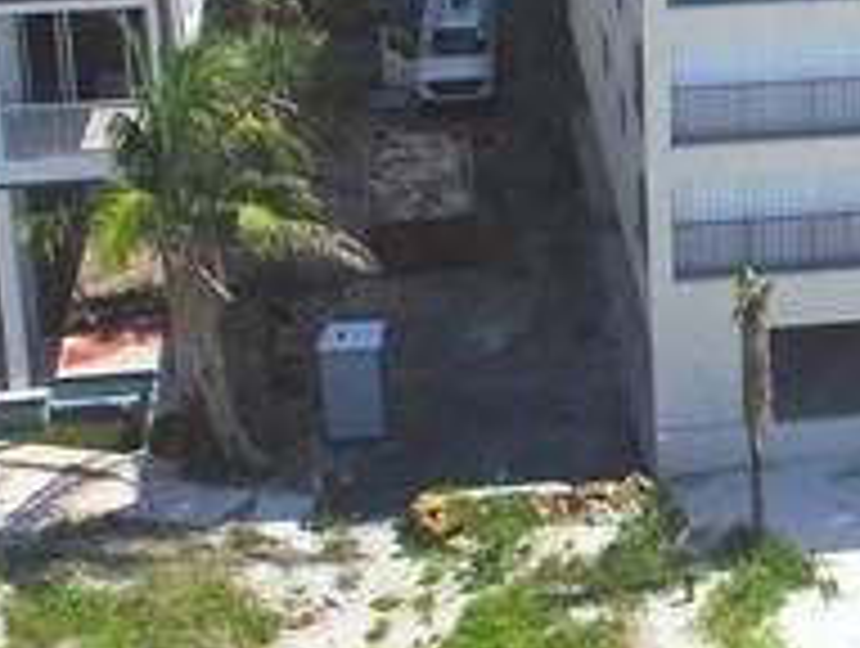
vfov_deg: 13.7
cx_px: 946
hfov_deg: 17.7
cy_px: 9
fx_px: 2663
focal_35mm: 107
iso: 100
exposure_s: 1/3448
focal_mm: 3.61
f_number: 2.8
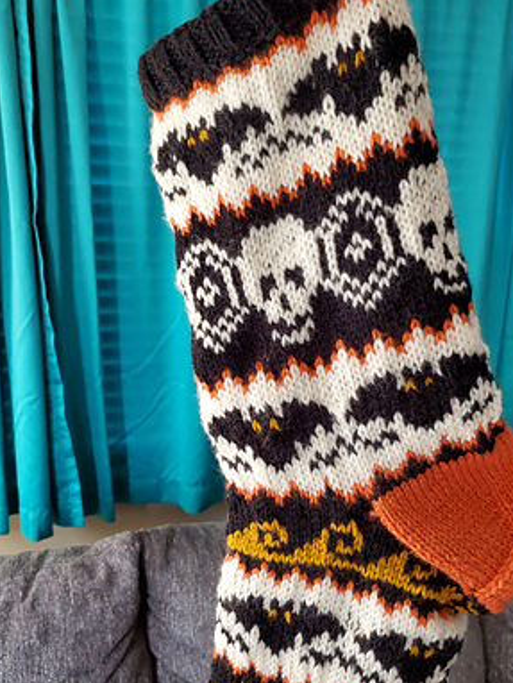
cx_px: 274
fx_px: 671
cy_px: 374
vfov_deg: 53.8
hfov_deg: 41.8
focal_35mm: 34
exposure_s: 1/40
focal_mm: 4.3
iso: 200
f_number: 1.5
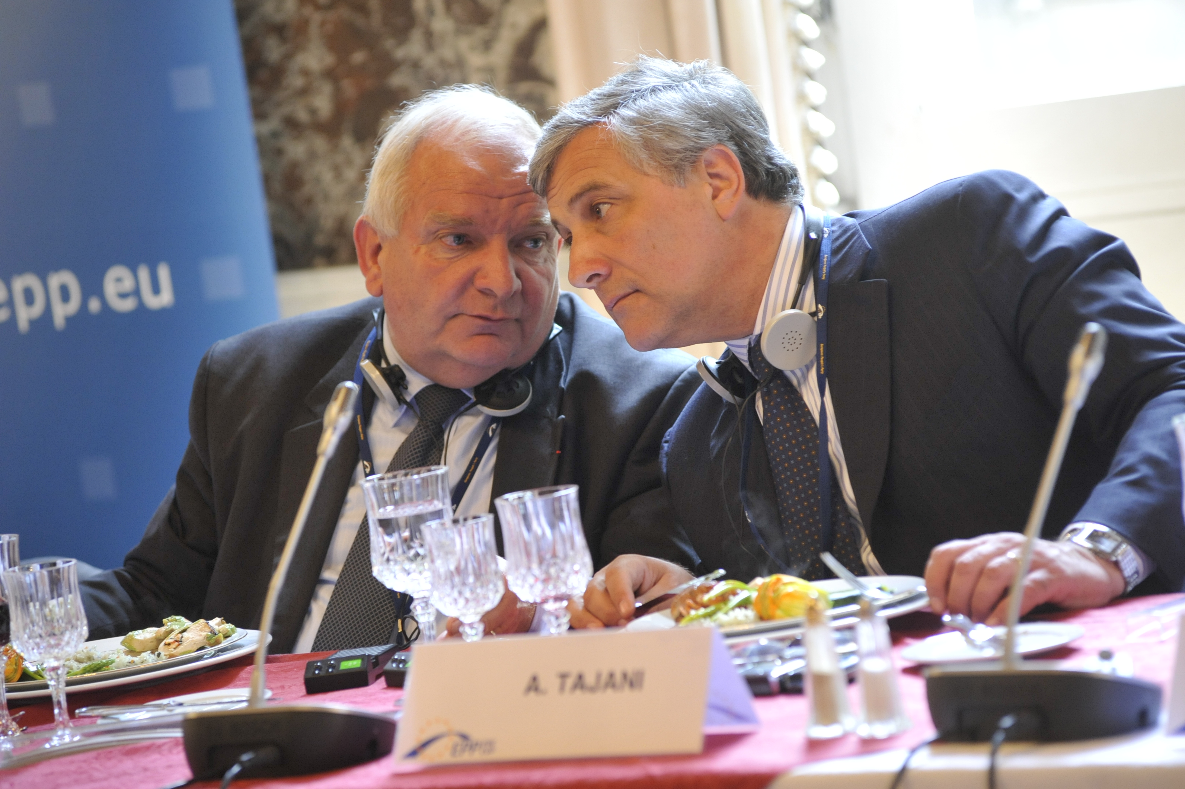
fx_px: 6580
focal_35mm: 200
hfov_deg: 10.3
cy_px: 394
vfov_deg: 6.9
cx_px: 592
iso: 2500
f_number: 5
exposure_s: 1/125
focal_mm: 200
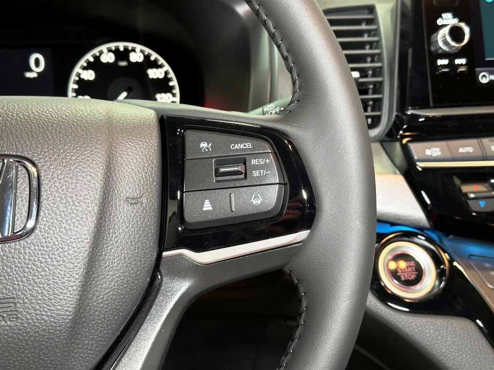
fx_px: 685
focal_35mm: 48
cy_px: 185
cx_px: 247
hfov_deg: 39.7
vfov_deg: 30.3
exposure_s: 1/30
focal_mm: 6.86
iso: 500
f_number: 1.78
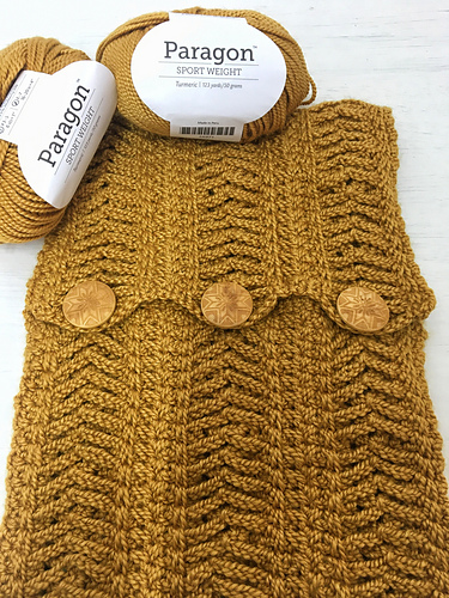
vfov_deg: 61.7
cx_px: 224
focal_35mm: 29
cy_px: 299
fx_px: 502
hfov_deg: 48.2
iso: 80
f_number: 2.2
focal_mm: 4.15
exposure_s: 1/33
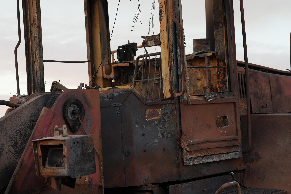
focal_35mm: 88
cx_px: 122
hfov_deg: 23.1
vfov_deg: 15.5
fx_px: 711
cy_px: 74
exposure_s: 1/60
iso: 320
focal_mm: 51
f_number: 4
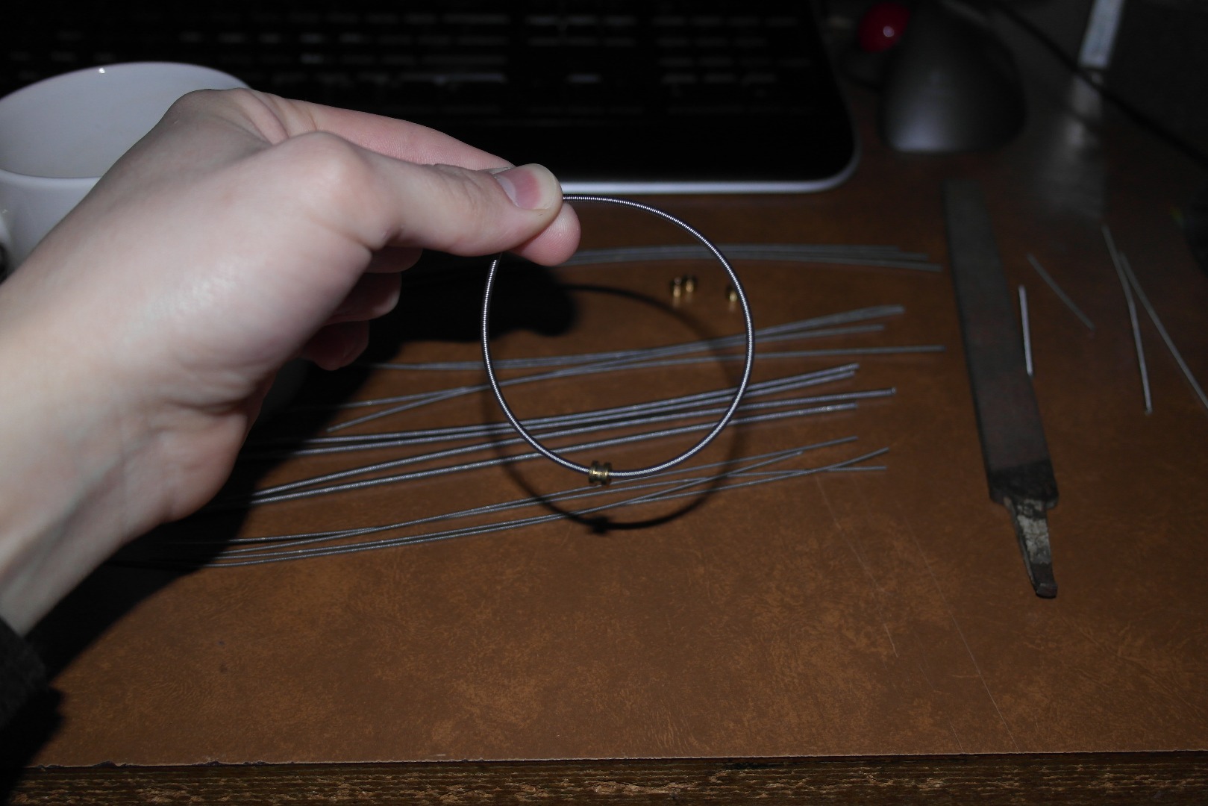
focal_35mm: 33
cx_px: 604
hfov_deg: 57.2
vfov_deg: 40.0
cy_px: 403
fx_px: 1107
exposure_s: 1/40
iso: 400
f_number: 3.5
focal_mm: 22
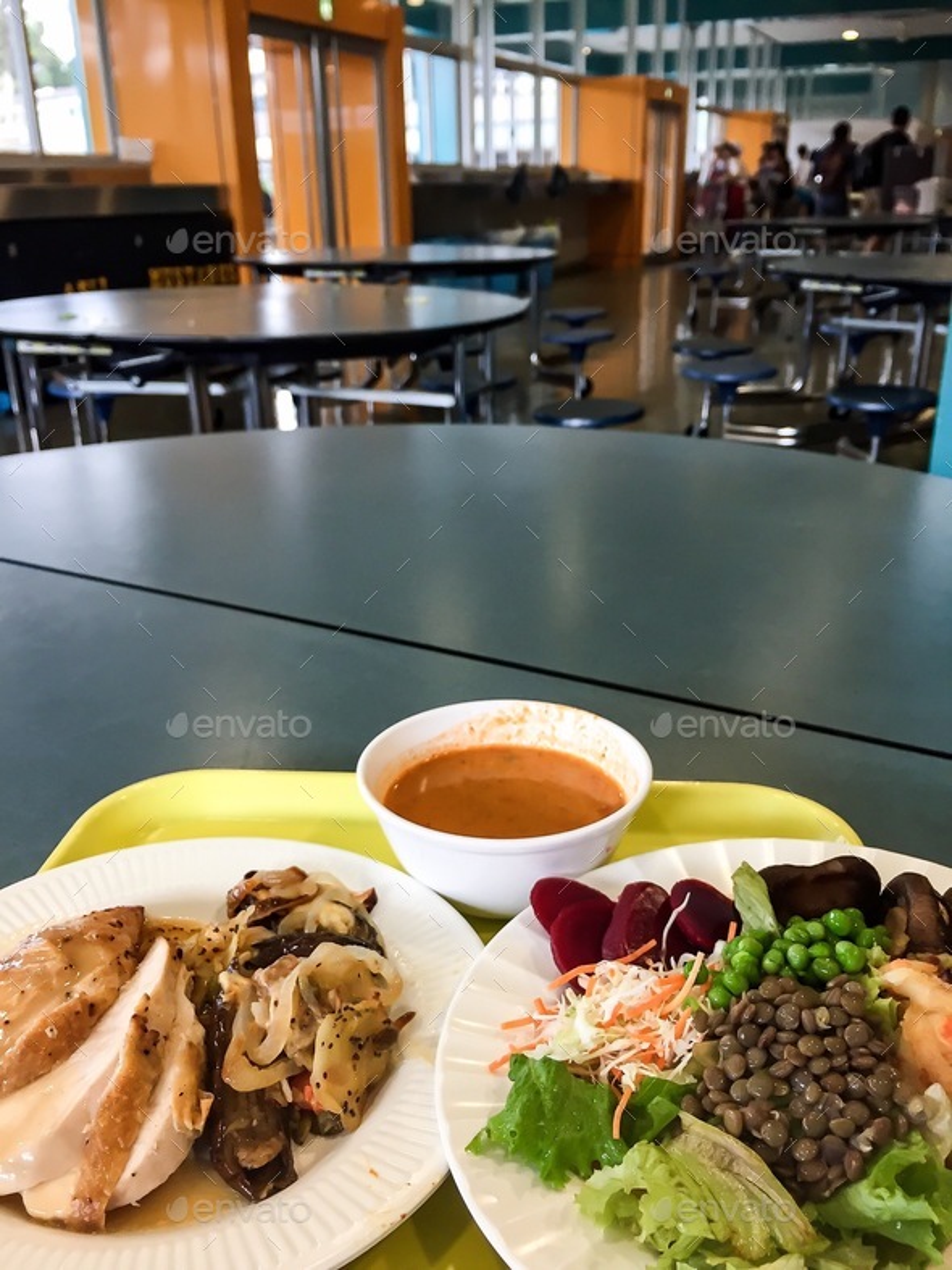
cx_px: 476
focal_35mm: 29
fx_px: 1064
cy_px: 635
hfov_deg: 48.2
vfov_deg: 61.7
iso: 32
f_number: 2.2
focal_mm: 4.15
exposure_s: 1/30
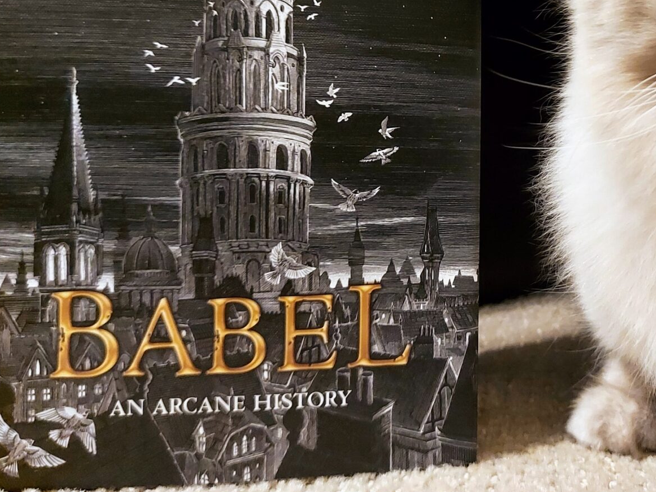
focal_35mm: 42
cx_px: 521
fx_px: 796
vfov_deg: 33.9
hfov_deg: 42.8
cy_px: 141
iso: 800
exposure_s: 1/17
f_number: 1.8
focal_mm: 5.23
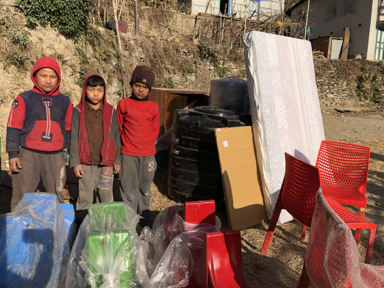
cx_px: 192
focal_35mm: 28
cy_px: 144
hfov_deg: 63.4
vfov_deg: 49.7
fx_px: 311
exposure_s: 1/1656
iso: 20
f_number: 1.8
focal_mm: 4
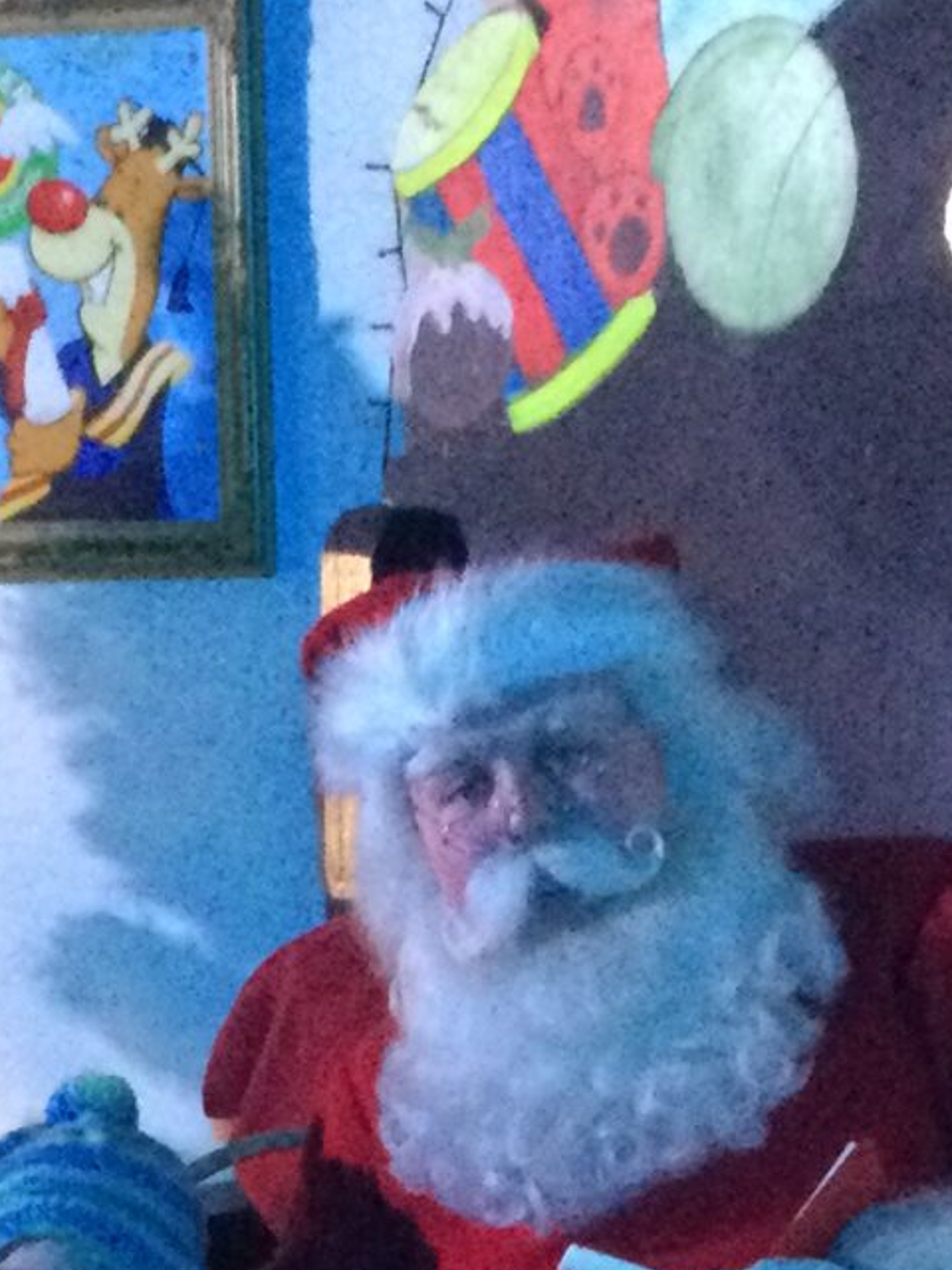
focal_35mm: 124
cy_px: 1855
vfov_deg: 14.9
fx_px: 4547
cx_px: 339
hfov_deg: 11.9
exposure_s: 1/17
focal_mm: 3.3
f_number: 2.4
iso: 320
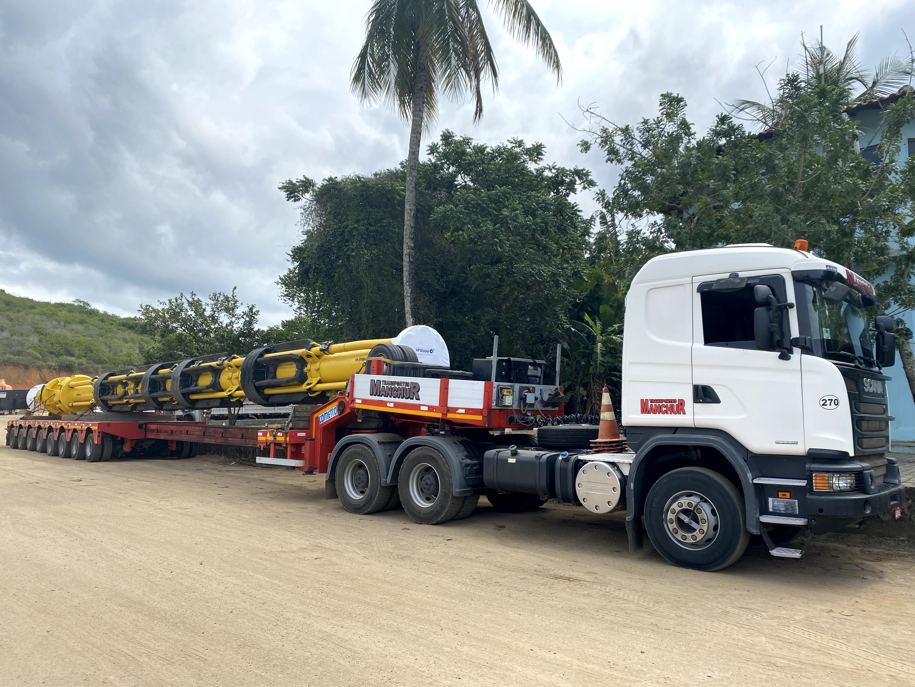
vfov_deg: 53.1
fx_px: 687
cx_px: 458
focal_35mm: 26
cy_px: 344
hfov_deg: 67.3
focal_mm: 4.25
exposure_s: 1/1608
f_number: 1.8
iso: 32
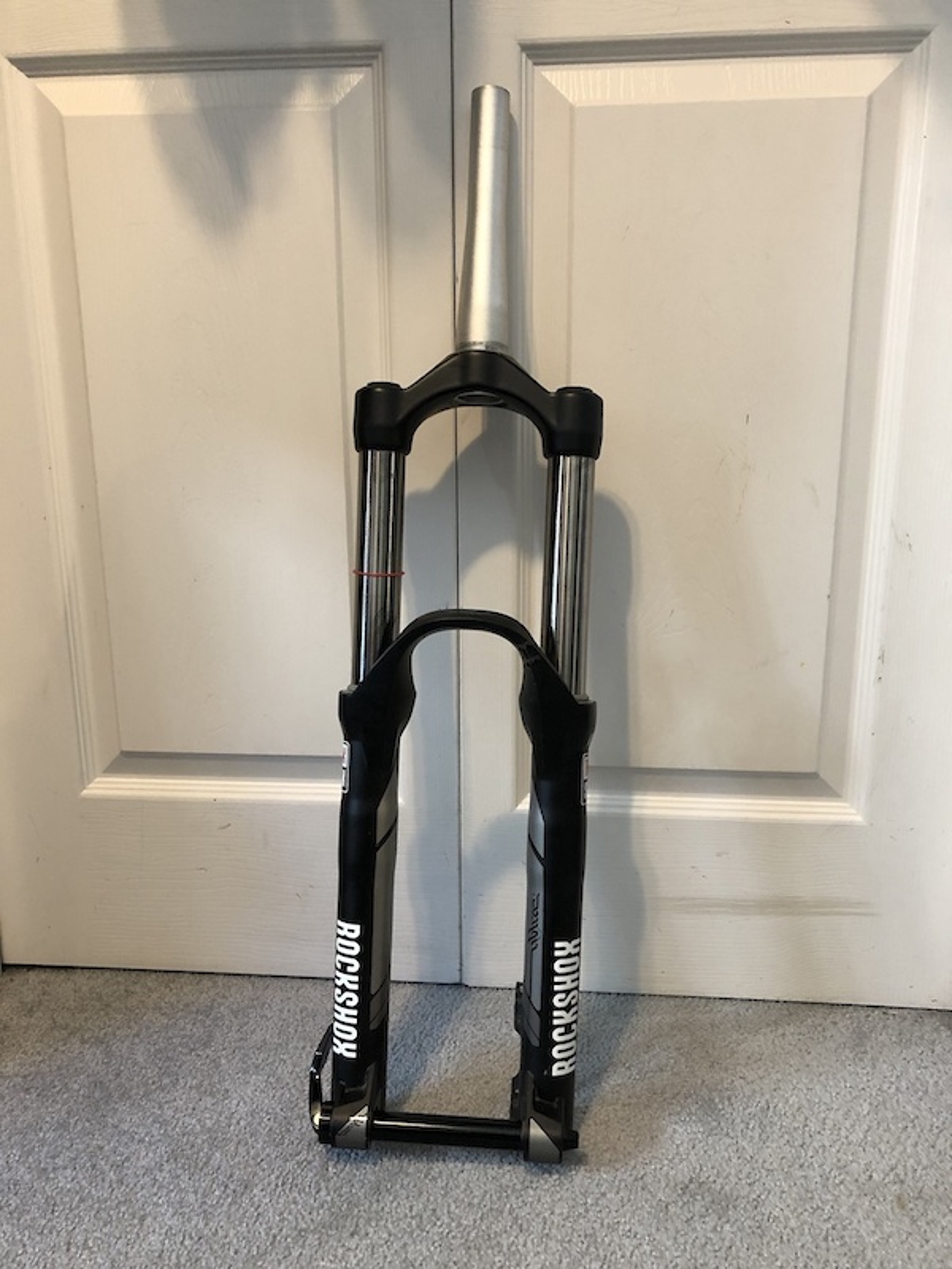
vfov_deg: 63.4
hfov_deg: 49.7
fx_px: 1027
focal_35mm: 28
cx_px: 476
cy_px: 634
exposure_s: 1/15
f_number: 1.8
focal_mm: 3.99
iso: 64
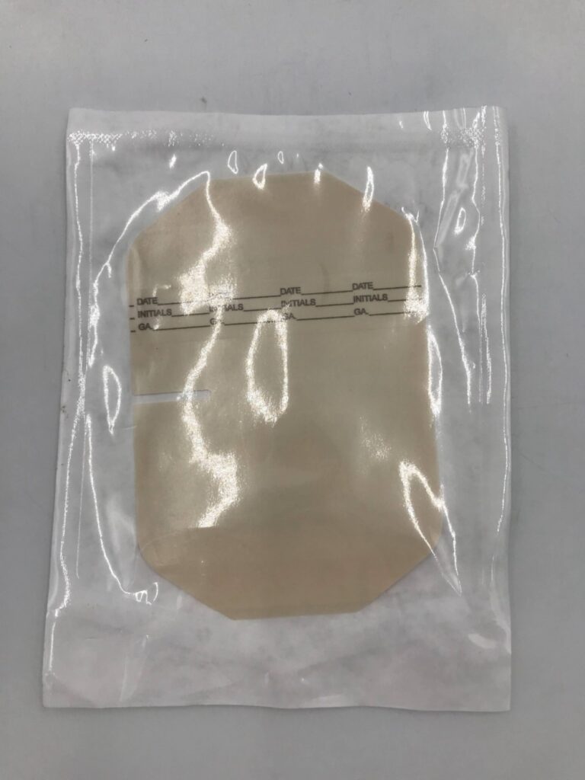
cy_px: 390
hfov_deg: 49.7
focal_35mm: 28
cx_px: 292
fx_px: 631
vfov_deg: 63.4
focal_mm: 3.99
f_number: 1.8
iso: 20
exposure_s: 1/300
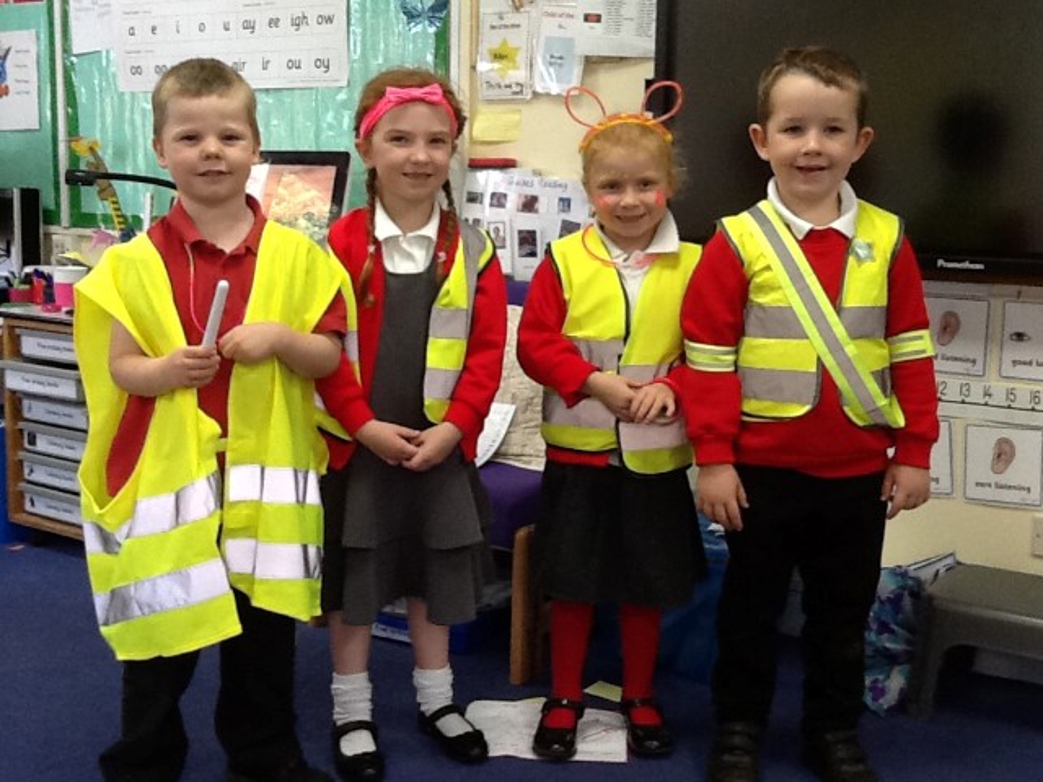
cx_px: 522
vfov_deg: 32.9
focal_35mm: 44
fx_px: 1326
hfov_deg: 42.9
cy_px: 391
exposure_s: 1/30
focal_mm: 2.03
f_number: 2.4
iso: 80
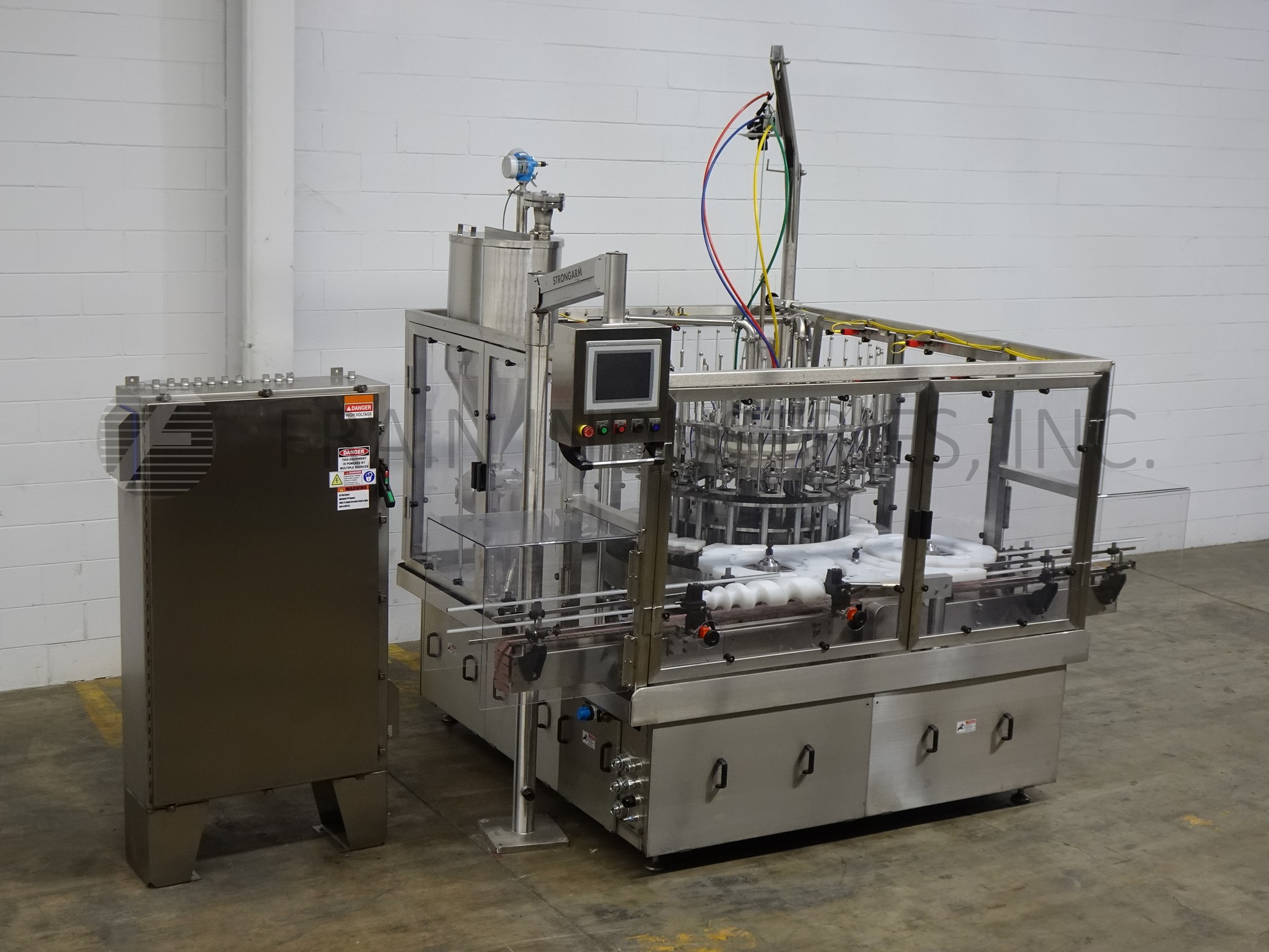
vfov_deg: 31.5
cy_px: 476
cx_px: 634
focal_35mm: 46
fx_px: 1686
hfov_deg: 41.2
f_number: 4.5
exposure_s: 1/50
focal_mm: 7.53
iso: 250
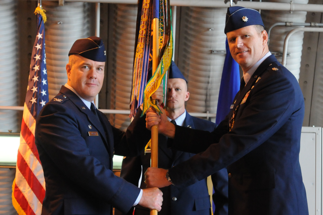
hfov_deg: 43.7
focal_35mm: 45
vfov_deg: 29.8
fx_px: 403
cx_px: 162
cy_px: 108
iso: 1250
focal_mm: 30
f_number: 5
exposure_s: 1/125
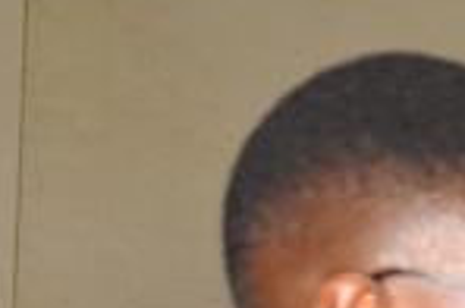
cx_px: 1136
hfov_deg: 7.5
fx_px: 3300
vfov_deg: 5.1
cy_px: 915
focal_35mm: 256
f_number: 4
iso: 320
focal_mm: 28
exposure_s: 1/60
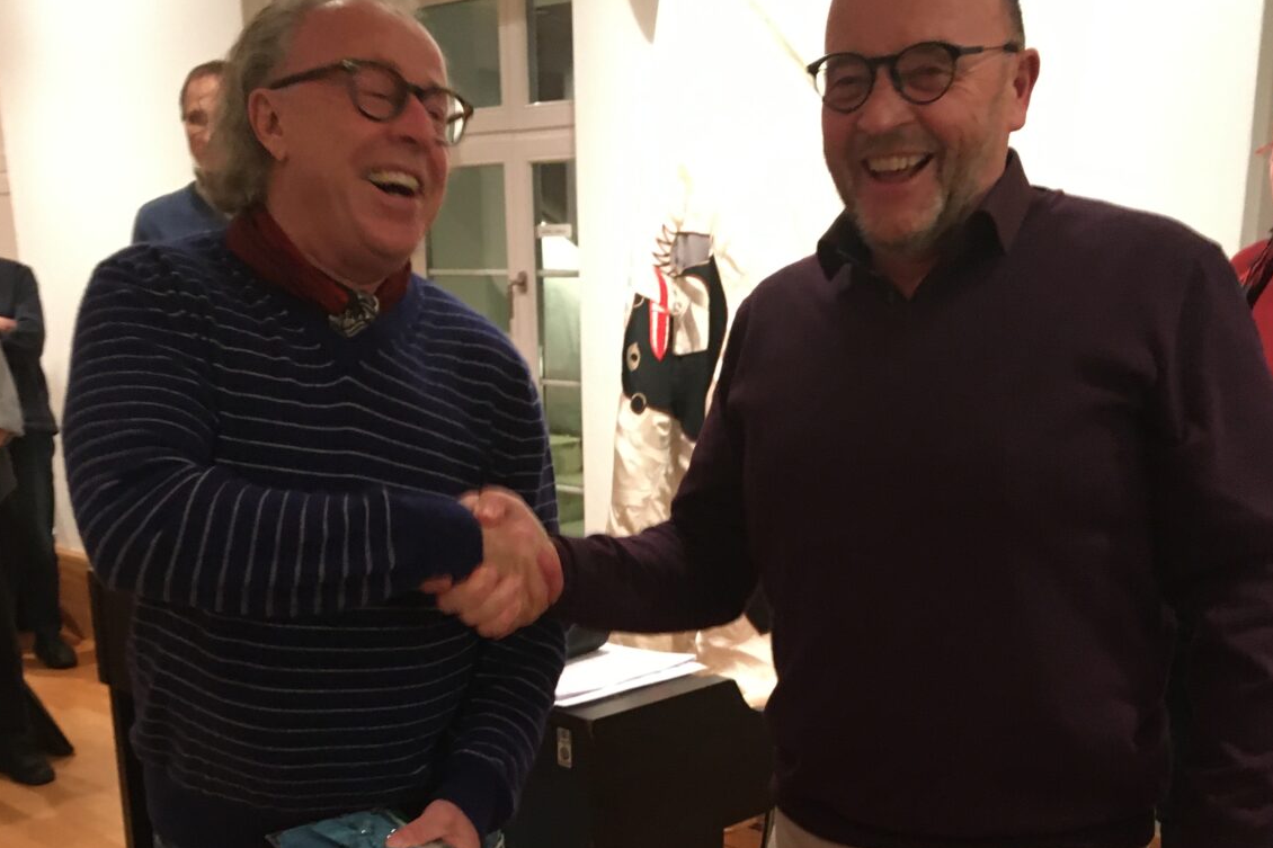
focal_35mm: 41
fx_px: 1449
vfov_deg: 31.6
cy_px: 699
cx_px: 641
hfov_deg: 47.4
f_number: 2.2
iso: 200
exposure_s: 1/17
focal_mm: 4.15
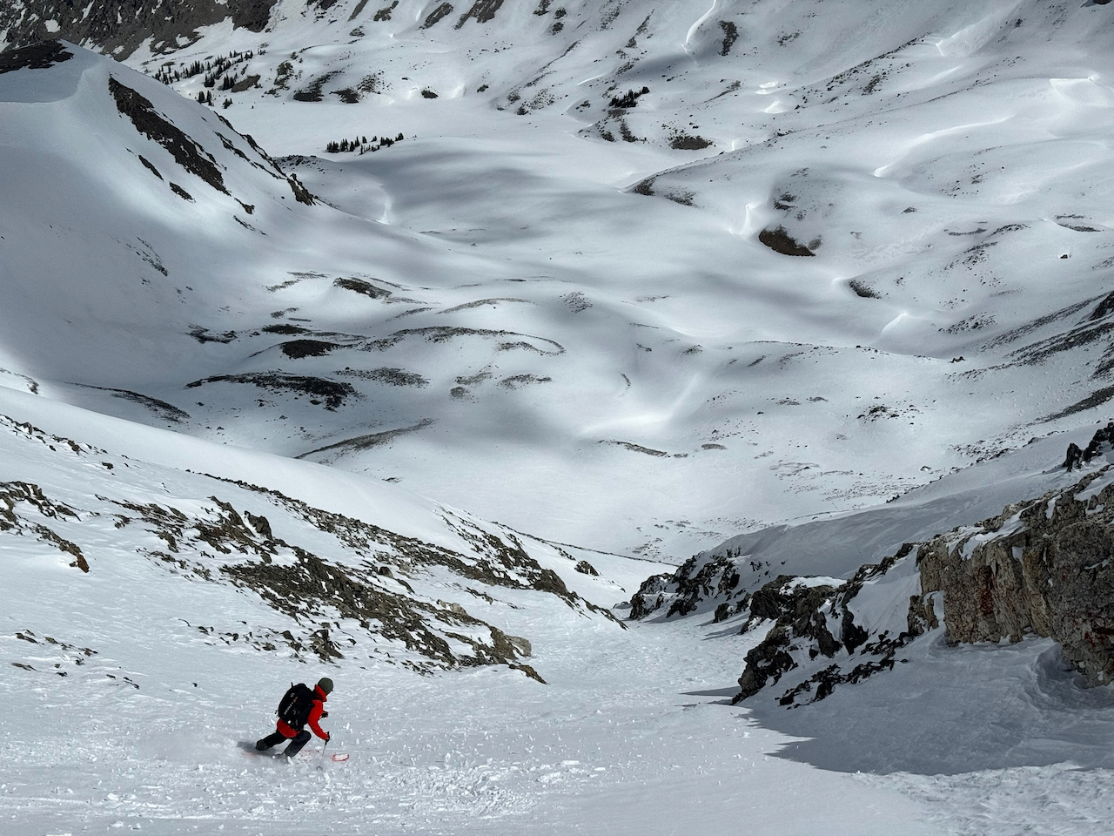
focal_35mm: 48
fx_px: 1545
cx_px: 557
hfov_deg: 39.7
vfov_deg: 30.3
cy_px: 418
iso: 80
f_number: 1.78
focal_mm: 6.86
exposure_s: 1/50000
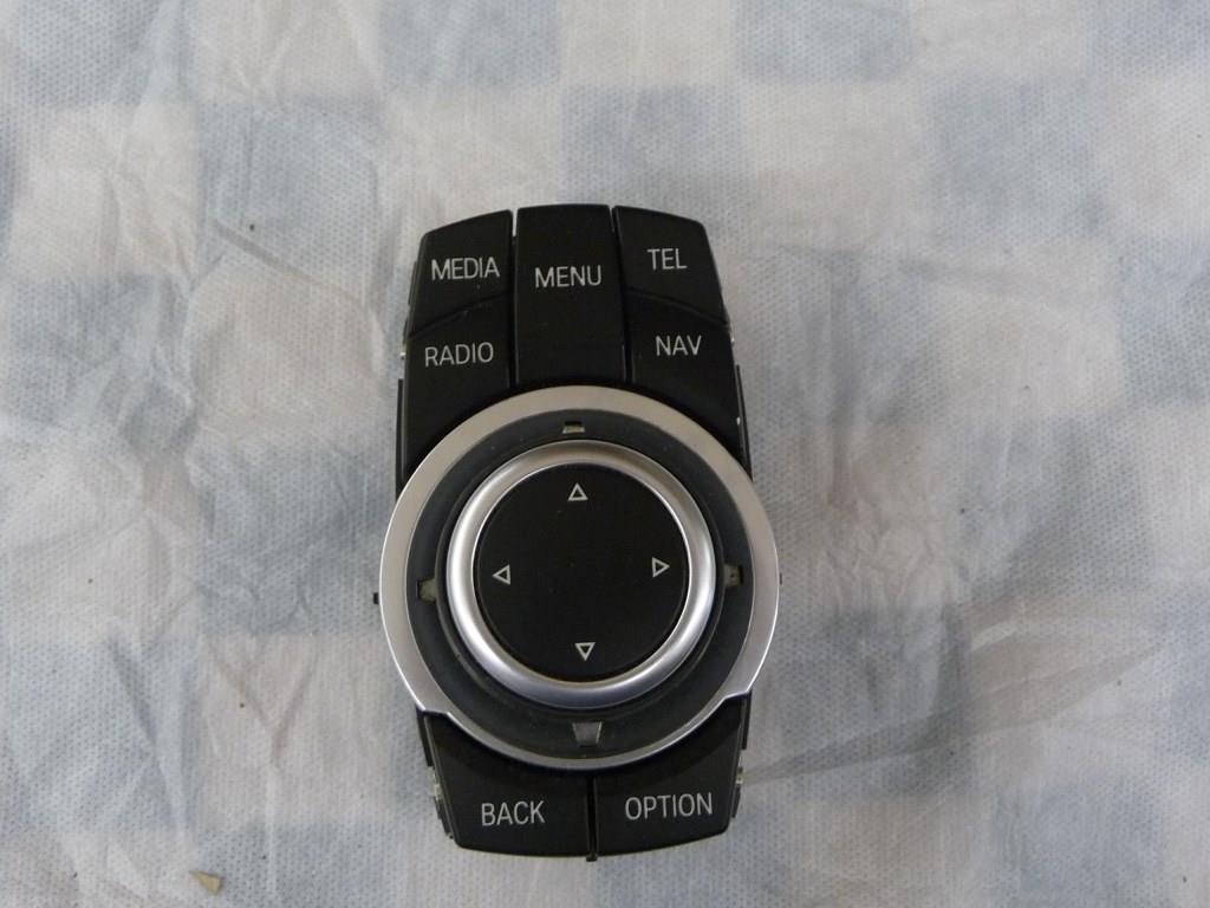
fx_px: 1433
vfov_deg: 35.1
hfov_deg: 45.8
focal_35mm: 41
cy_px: 454
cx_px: 605
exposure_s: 1/30
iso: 250
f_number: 3.4
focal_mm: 5
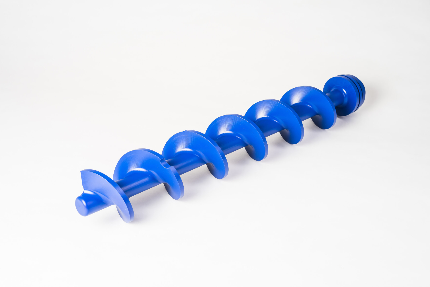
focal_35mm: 55
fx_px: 657
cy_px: 144
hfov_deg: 36.2
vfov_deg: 24.6
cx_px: 215
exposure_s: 1/60
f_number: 11
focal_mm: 55
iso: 100
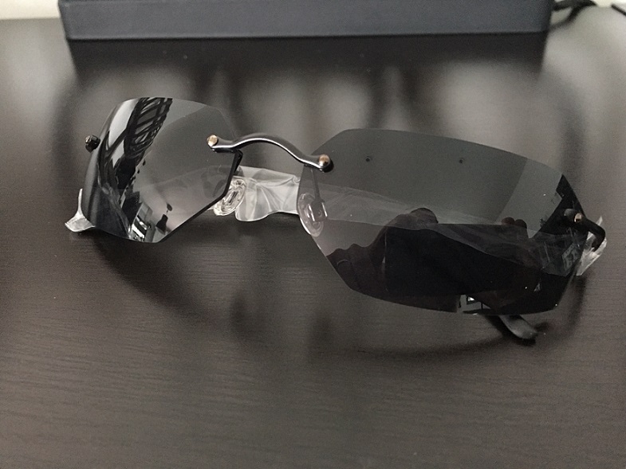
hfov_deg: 61.7
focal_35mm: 29
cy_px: 234
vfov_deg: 48.2
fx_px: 525
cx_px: 313
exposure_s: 1/4
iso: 250
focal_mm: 4.15
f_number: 2.2
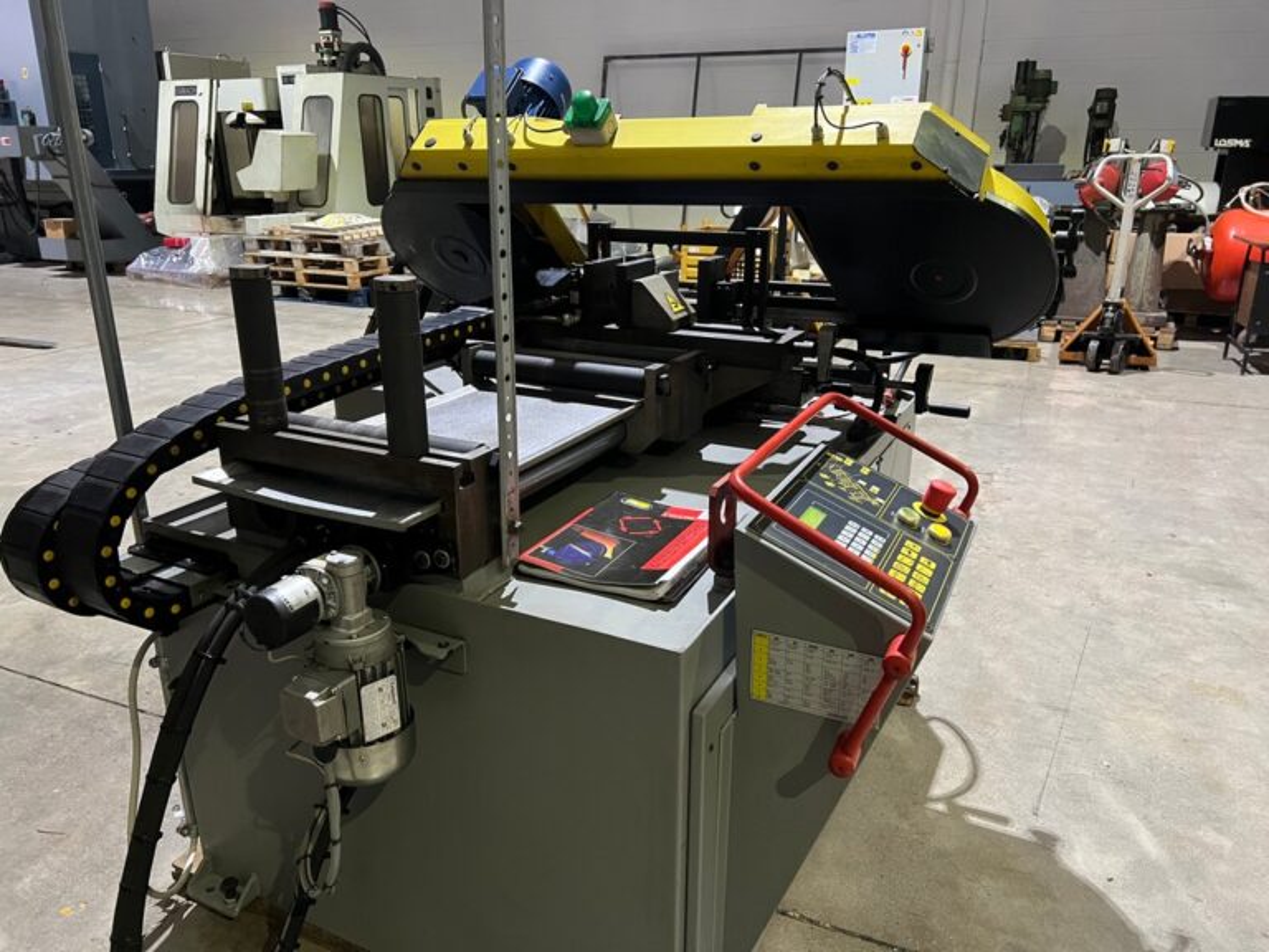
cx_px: 634
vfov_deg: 53.1
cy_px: 476
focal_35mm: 26
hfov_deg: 67.3
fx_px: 953
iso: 400
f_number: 1.5
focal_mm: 5.7
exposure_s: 1/50
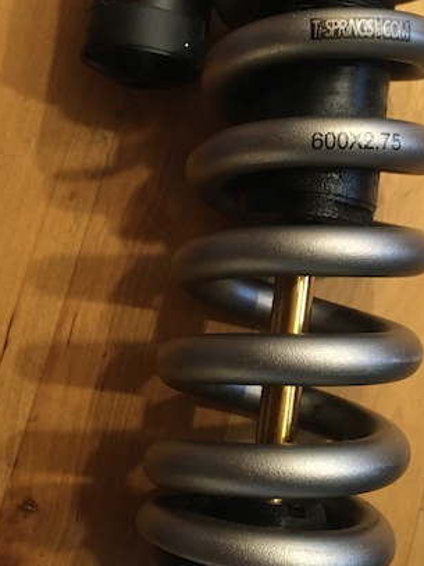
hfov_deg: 25.6
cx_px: 232
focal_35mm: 57
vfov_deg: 33.5
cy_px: 188
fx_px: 931
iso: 200
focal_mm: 4.15
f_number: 2.2
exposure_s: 1/24
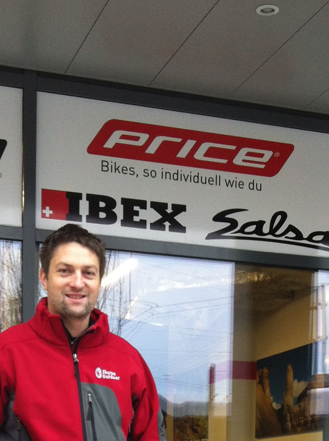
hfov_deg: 16.5
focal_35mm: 89
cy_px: 531
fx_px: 1131
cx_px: 192
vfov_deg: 20.6
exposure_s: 1/30
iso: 80
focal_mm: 3.85
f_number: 2.8
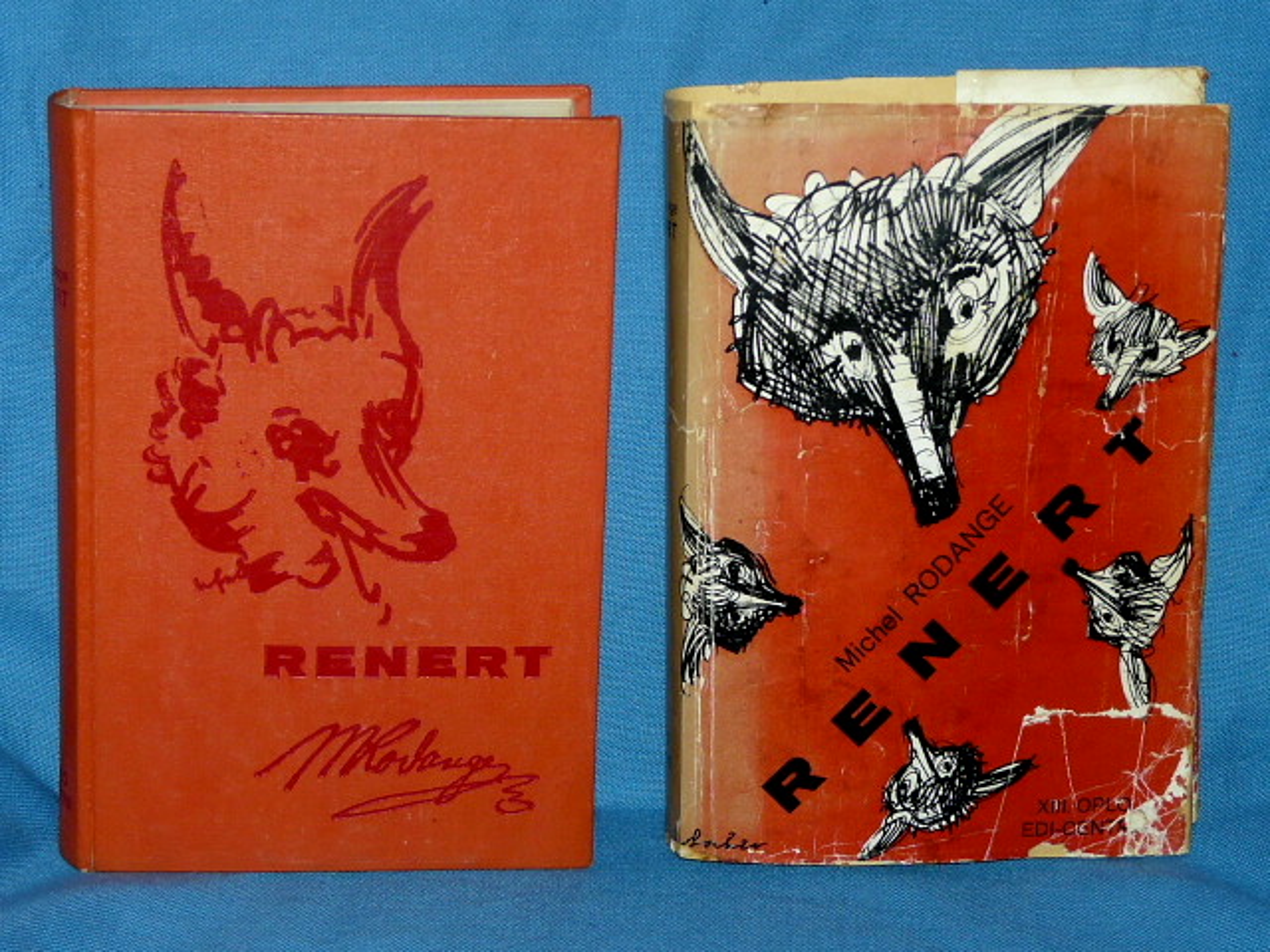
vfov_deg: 16.1
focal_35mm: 92
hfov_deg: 21.3
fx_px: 3375
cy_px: 476
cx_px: 635
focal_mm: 9.5
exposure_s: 1/50
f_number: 3.2
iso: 100
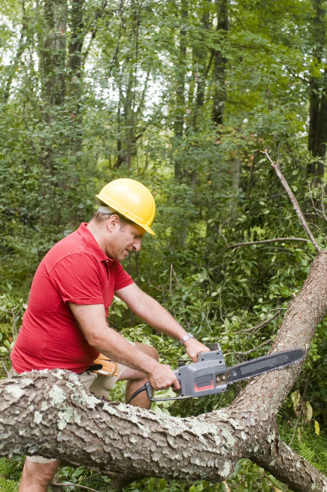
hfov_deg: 23.7
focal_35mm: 57
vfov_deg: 35.1
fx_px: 779
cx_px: 164
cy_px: 246
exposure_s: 1/100
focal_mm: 38
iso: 200
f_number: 3.5
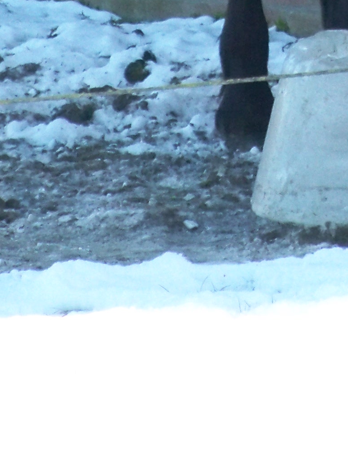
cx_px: 394
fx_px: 9011
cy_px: -415
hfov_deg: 2.2
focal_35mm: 672
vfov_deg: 2.9
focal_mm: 30.5
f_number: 4.3
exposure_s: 1/500
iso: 400
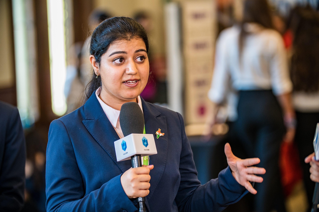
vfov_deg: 9.3
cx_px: 160
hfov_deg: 14.0
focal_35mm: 147
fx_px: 1302
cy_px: 106
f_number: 2
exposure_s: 1/200
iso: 640
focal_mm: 98
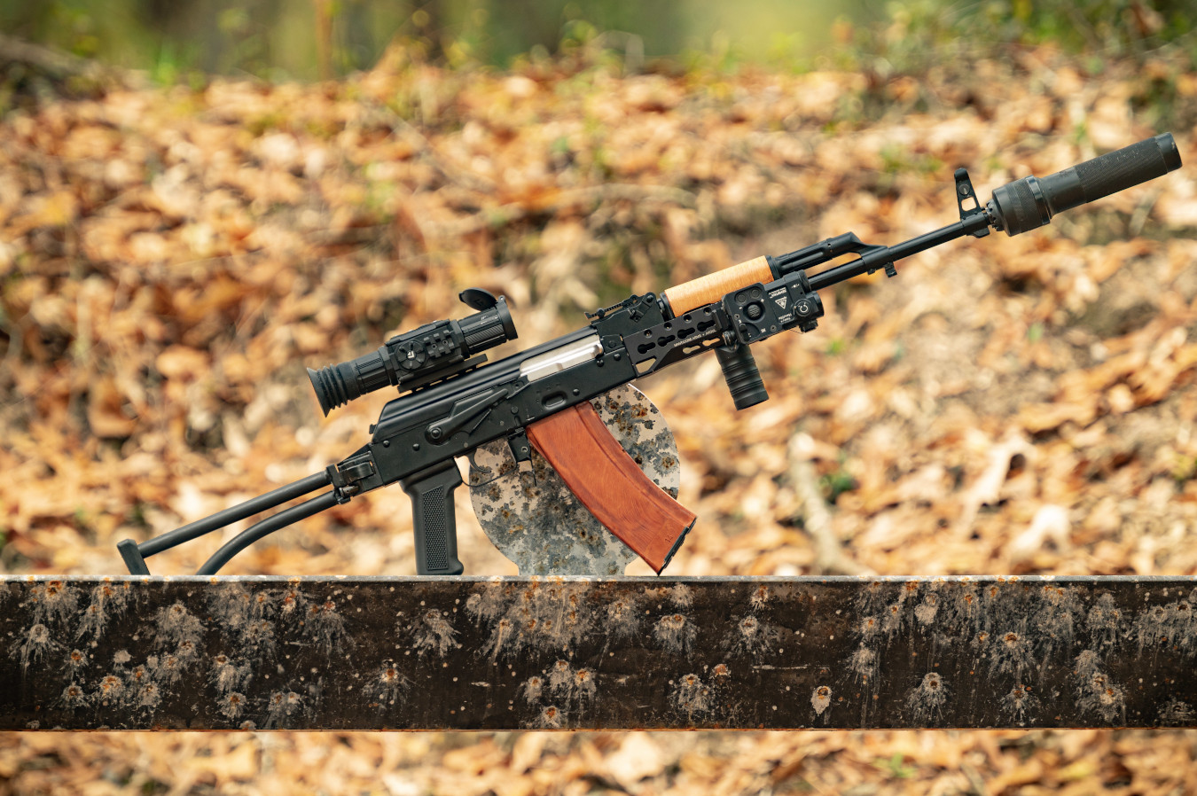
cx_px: 598
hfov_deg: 6.1
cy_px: 398
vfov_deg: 4.0
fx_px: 11296
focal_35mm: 340
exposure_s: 1/15
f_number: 5.6
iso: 500
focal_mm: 340
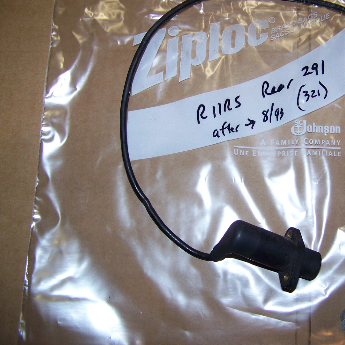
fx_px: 530
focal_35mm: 47
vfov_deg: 36.0
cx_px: 252
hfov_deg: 35.4
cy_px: 158
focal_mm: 5.85
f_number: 2.8
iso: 64
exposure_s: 1/30
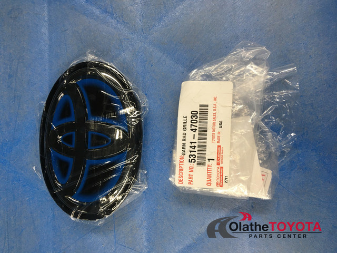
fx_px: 282
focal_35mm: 29
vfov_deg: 48.2
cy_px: 126
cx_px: 168
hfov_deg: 61.7
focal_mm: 4.15
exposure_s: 1/30
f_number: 2.2
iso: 40
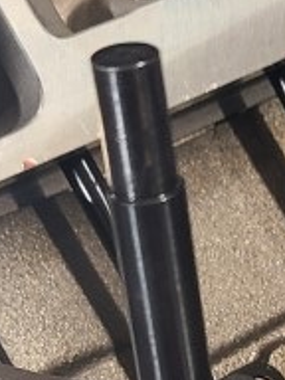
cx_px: 334
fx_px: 1526
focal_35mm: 139
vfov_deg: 13.8
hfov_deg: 10.5
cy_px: 461
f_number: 1.8
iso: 80
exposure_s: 1/60
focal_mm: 5.4
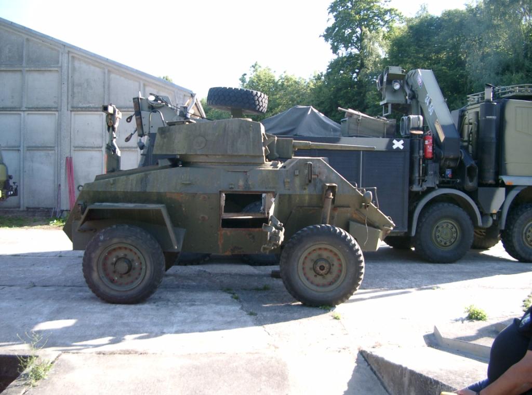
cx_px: 266
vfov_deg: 38.5
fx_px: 567
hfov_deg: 50.3
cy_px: 198
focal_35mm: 37
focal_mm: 7.6
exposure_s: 1/320
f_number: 2.6
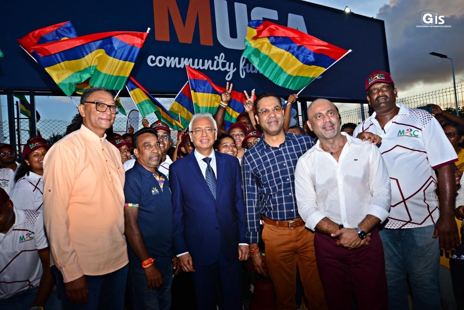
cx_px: 232
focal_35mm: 24
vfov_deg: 53.2
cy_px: 155
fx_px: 309
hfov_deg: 73.7
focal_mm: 24
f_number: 9
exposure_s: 1/200
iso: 400
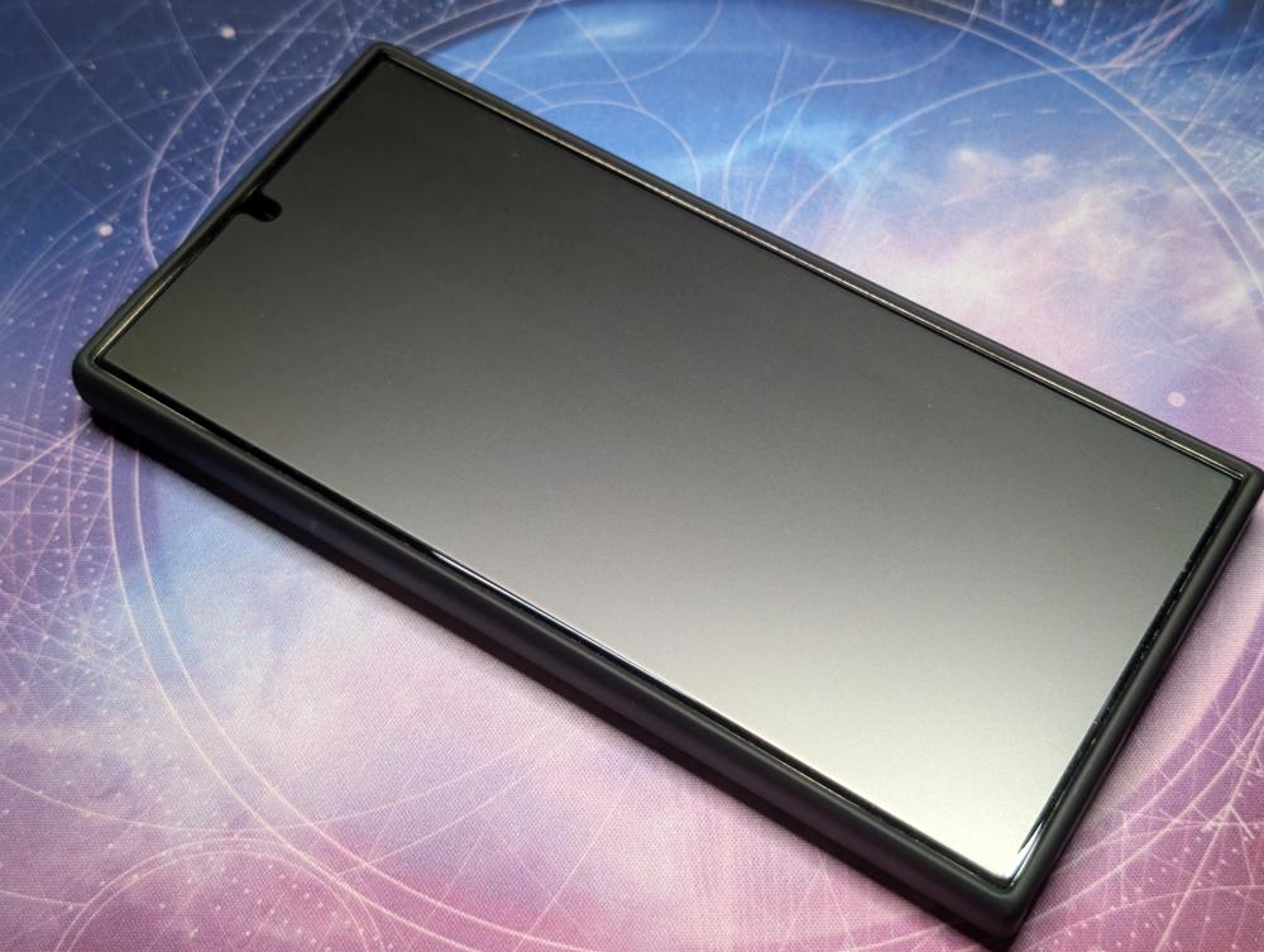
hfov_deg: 38.9
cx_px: 632
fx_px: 1792
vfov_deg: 29.7
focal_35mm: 49
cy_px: 476
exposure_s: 1/50
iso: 145
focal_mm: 6.9
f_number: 1.68
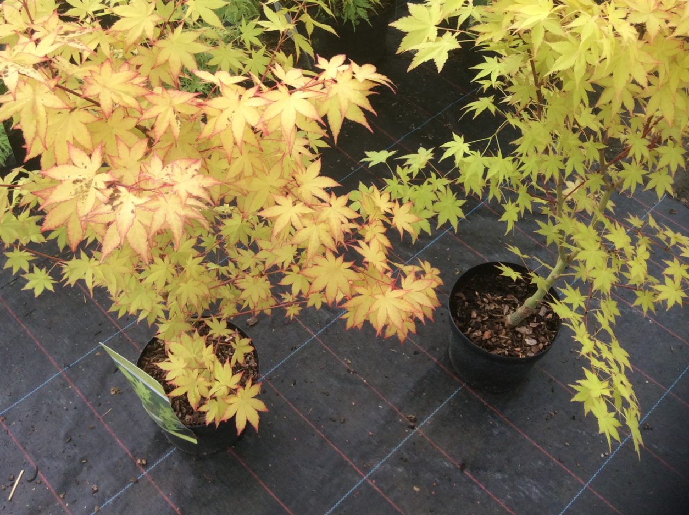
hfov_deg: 46.8
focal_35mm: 40
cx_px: 324
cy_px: 221
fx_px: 795
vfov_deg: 35.8
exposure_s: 1/122
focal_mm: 3.3
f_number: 2.4
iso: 32
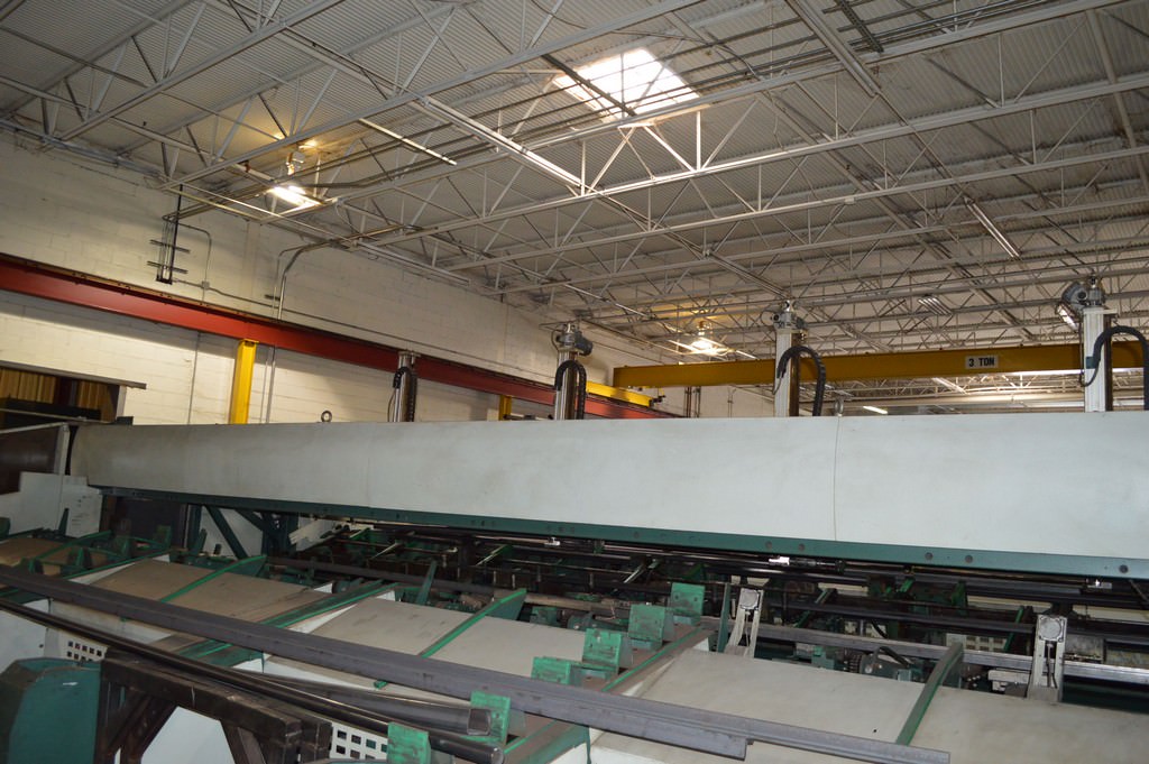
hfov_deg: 67.4
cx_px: 574
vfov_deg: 47.9
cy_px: 382
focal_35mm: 27
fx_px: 861
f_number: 3.5
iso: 1250
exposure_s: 1/60
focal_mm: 18
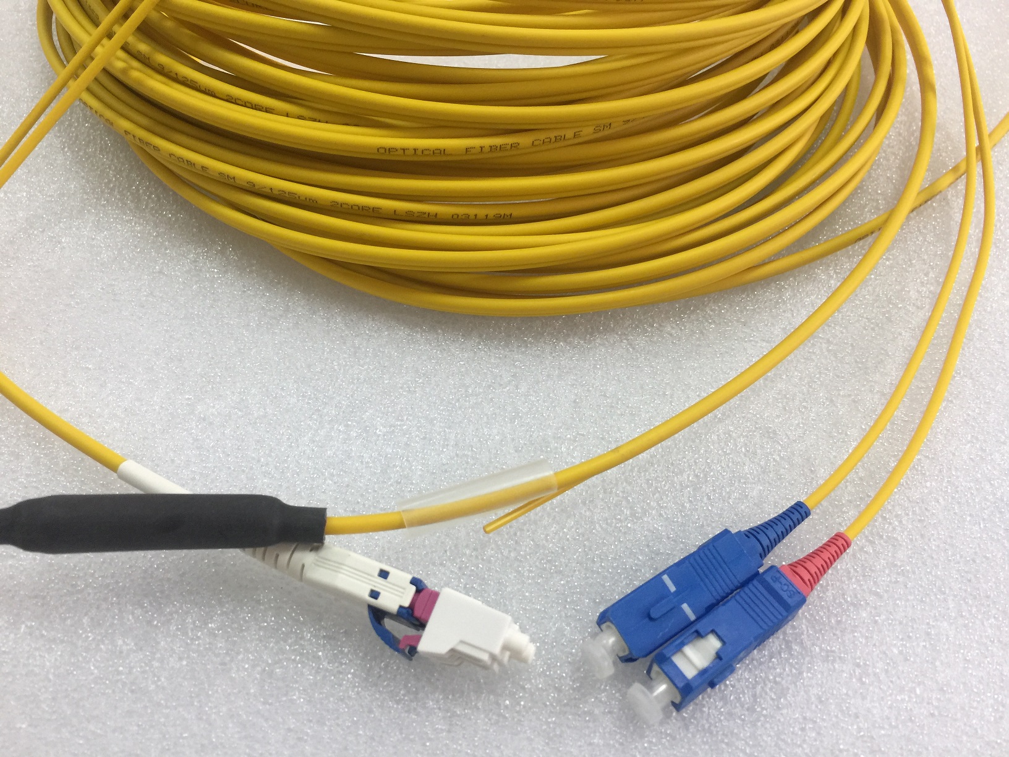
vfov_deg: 48.2
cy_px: 378
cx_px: 504
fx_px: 845
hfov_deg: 61.7
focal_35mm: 29
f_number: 2.2
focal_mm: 4.15
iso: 64
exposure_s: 1/33
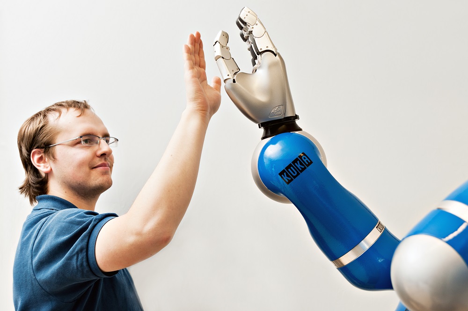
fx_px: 494
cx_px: 234
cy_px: 156
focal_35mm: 38
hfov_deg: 50.7
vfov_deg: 35.0
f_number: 4.5
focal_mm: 38
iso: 400
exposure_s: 1/160
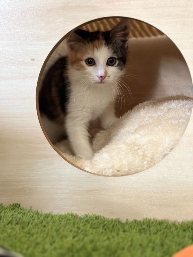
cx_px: 96
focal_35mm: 52
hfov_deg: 28.0
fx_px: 387
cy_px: 128
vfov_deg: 36.8
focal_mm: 5.96
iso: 400
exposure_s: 1/20
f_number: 1.6
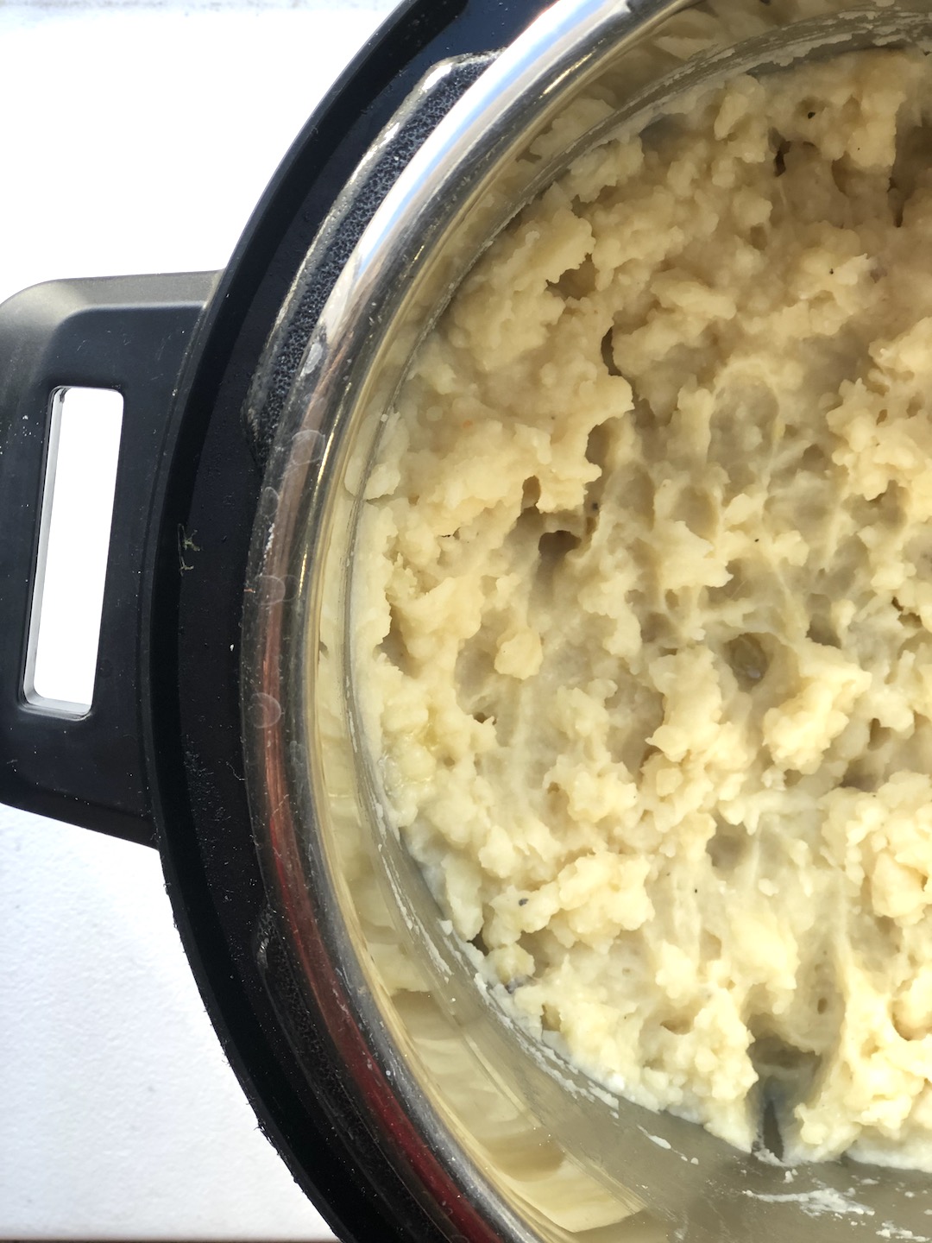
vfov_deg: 33.8
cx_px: 466
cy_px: 622
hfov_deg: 25.7
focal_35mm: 57
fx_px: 2046
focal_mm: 6.6
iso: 20
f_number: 2.8
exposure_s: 1/30
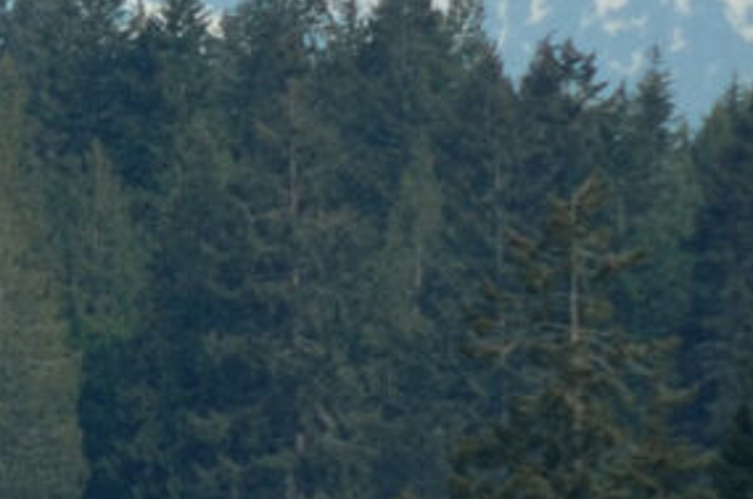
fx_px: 30800
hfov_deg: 1.4
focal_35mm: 1475
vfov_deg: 0.9
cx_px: -478
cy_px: 252
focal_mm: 200
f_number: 6.3
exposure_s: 1/640
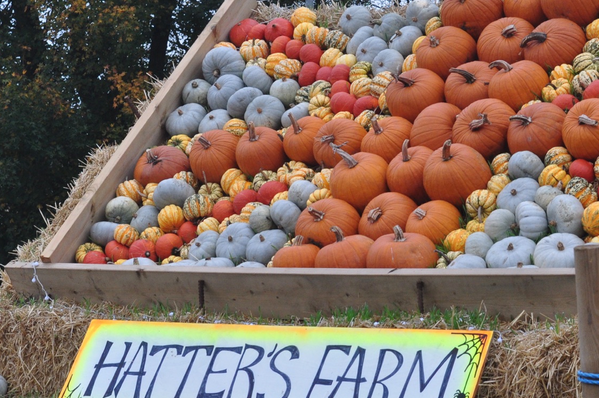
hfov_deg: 15.3
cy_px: 261
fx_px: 2227
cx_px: 351
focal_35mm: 134
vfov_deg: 10.2
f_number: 8
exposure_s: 1/60
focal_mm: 50
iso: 720
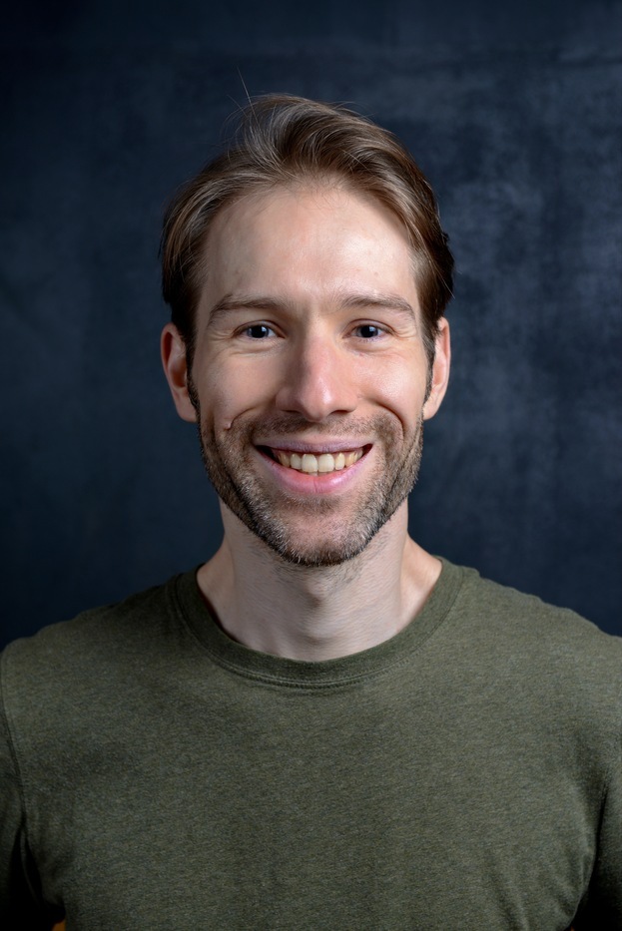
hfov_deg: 20.6
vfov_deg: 30.5
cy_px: 466
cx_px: 311
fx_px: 1708
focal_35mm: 66
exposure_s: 1/60
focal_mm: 66
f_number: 6.3
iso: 100
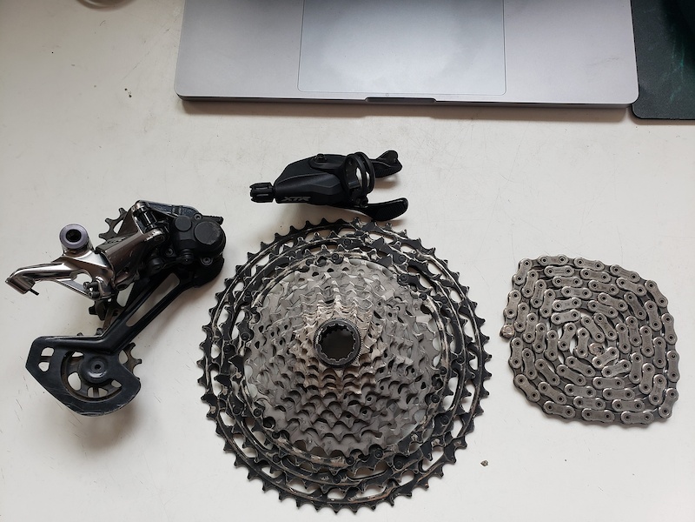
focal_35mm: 26
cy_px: 261
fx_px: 522
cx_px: 348
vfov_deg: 53.1
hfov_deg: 67.3
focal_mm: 4.3
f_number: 2.4
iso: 125
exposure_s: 1/50
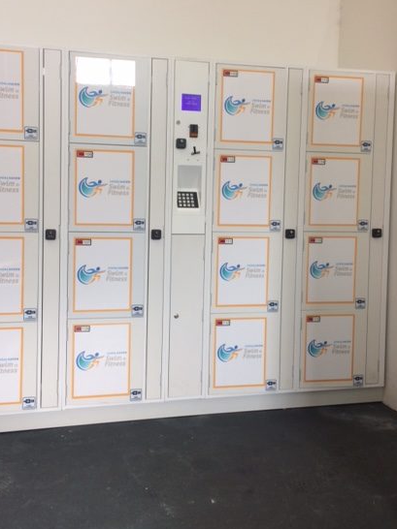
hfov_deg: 41.6
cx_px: 166
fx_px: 520
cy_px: 225
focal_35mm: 34
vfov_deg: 53.8
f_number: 2.2
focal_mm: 4.15
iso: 40
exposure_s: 1/50
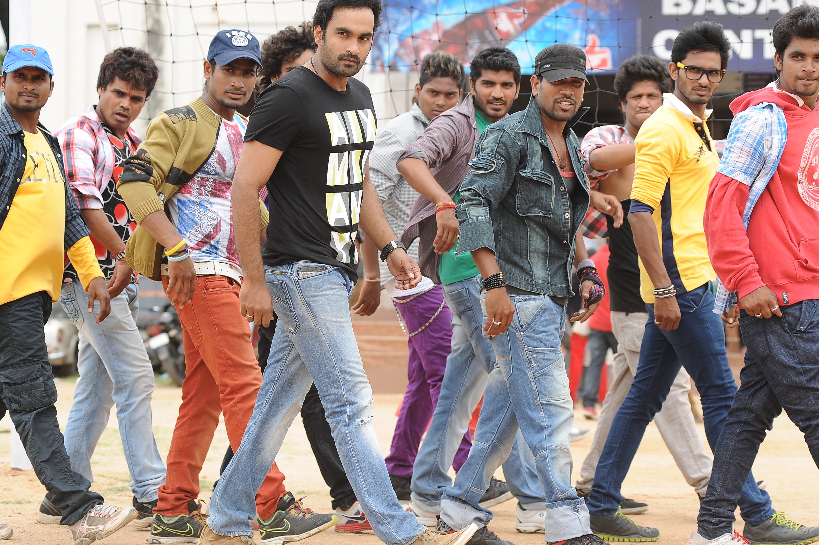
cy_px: 276
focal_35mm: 111
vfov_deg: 12.3
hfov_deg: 18.4
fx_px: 2524
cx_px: 435
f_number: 5.6
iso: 200
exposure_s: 1/500
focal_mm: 92
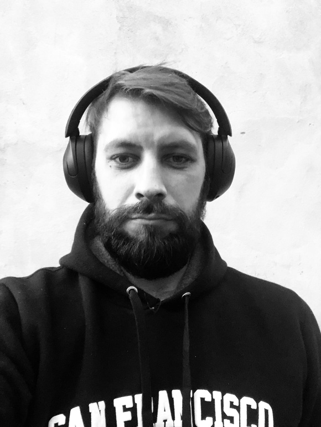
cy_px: 214
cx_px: 160
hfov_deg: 44.2
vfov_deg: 56.8
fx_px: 395
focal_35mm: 32
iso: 500
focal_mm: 2.87
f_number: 2.2
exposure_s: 1/30
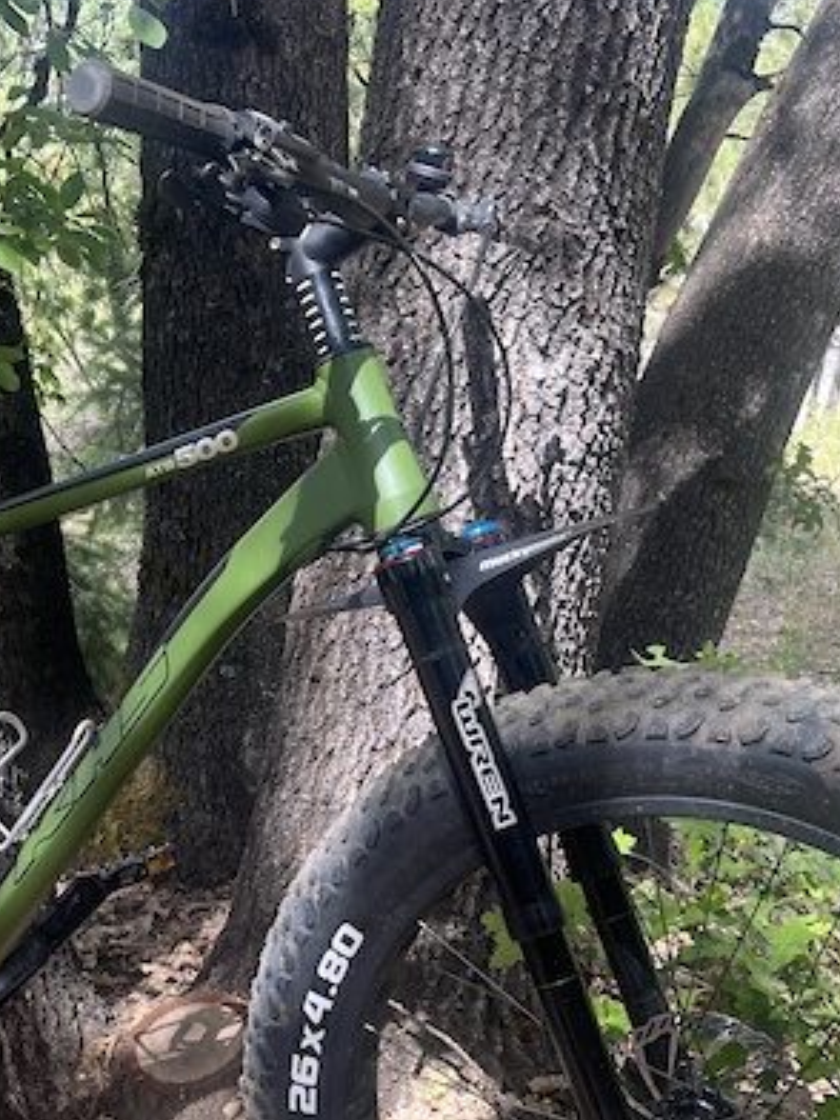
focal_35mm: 53
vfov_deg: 35.5
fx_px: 1715
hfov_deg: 27.2
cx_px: 234
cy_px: 811
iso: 50
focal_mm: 5.1
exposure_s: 1/314
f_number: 1.6
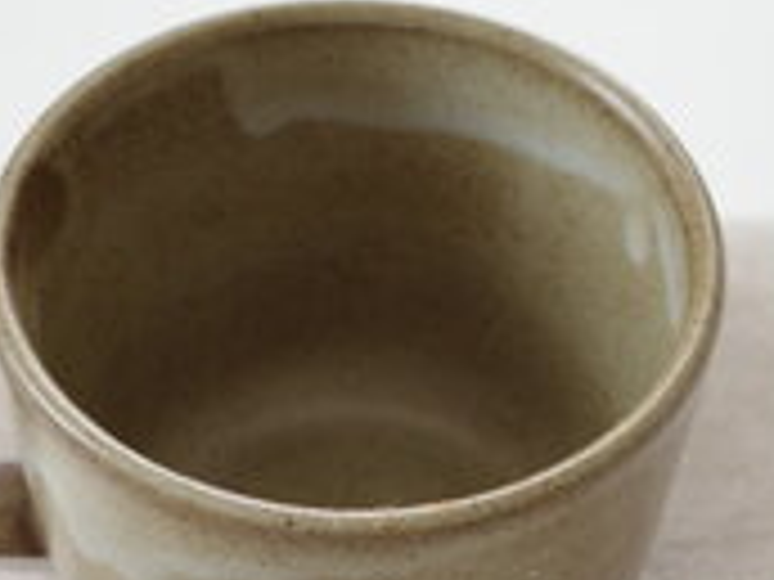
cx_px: 405
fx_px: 2236
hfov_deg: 19.6
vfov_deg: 14.4
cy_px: 665
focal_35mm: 100
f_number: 2.8
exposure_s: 1/30
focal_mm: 18.3
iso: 400
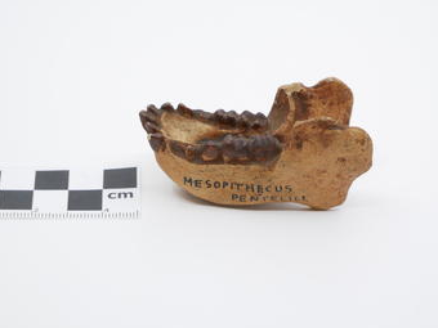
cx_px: 255
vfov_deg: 10.5
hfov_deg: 14.0
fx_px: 1784
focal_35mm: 141
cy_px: 158
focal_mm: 60
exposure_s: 1/50
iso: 200
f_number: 8
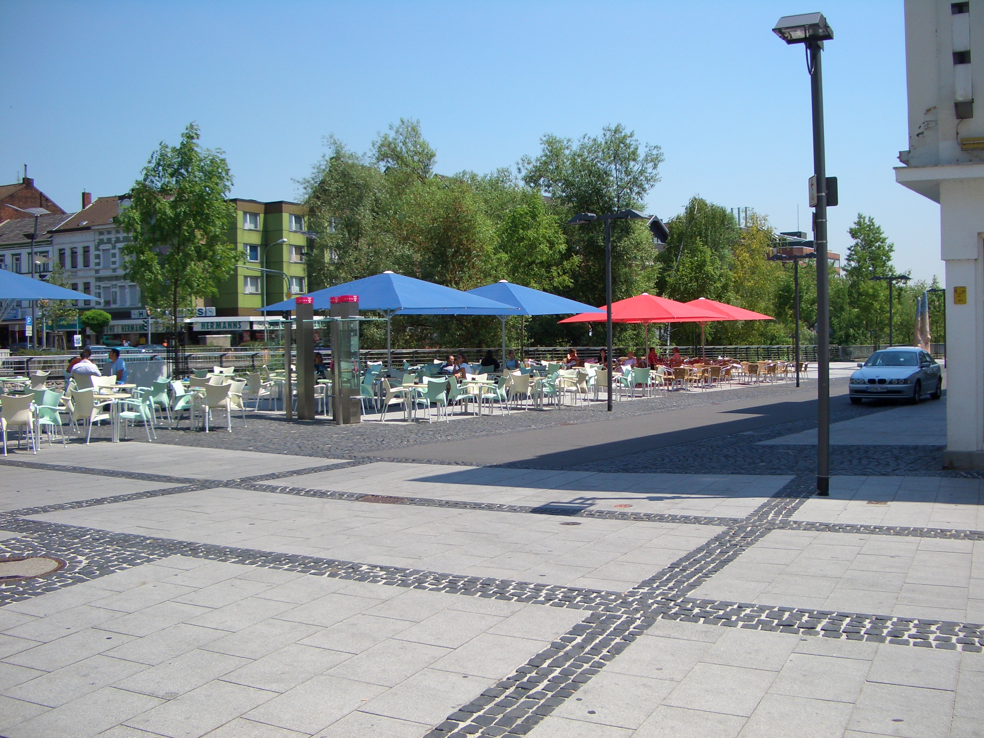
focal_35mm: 35
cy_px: 369
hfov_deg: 52.6
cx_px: 492
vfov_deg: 40.7
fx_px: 995
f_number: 2.6
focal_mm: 5.8
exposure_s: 1/1000
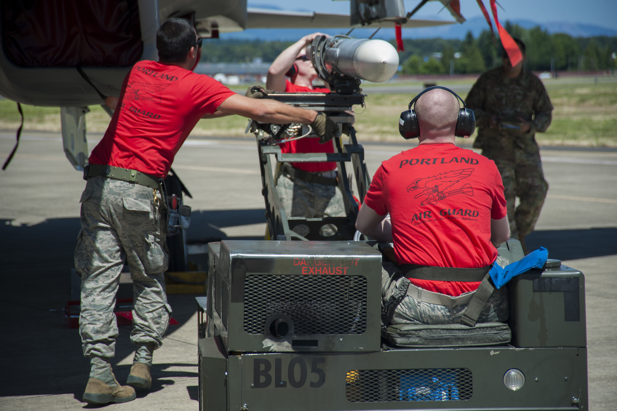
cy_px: 206
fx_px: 2055
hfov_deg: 17.1
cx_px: 308
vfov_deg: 11.4
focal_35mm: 120
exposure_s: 1/500
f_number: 5.6
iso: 100
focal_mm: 120
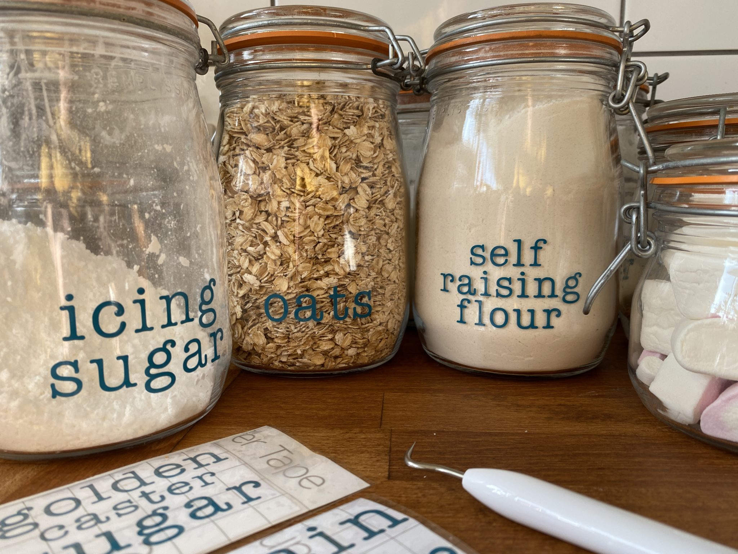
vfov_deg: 53.1
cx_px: 369
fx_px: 554
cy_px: 277
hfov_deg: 67.3
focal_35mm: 26
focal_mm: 4.25
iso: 40
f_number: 1.8
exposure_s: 1/122
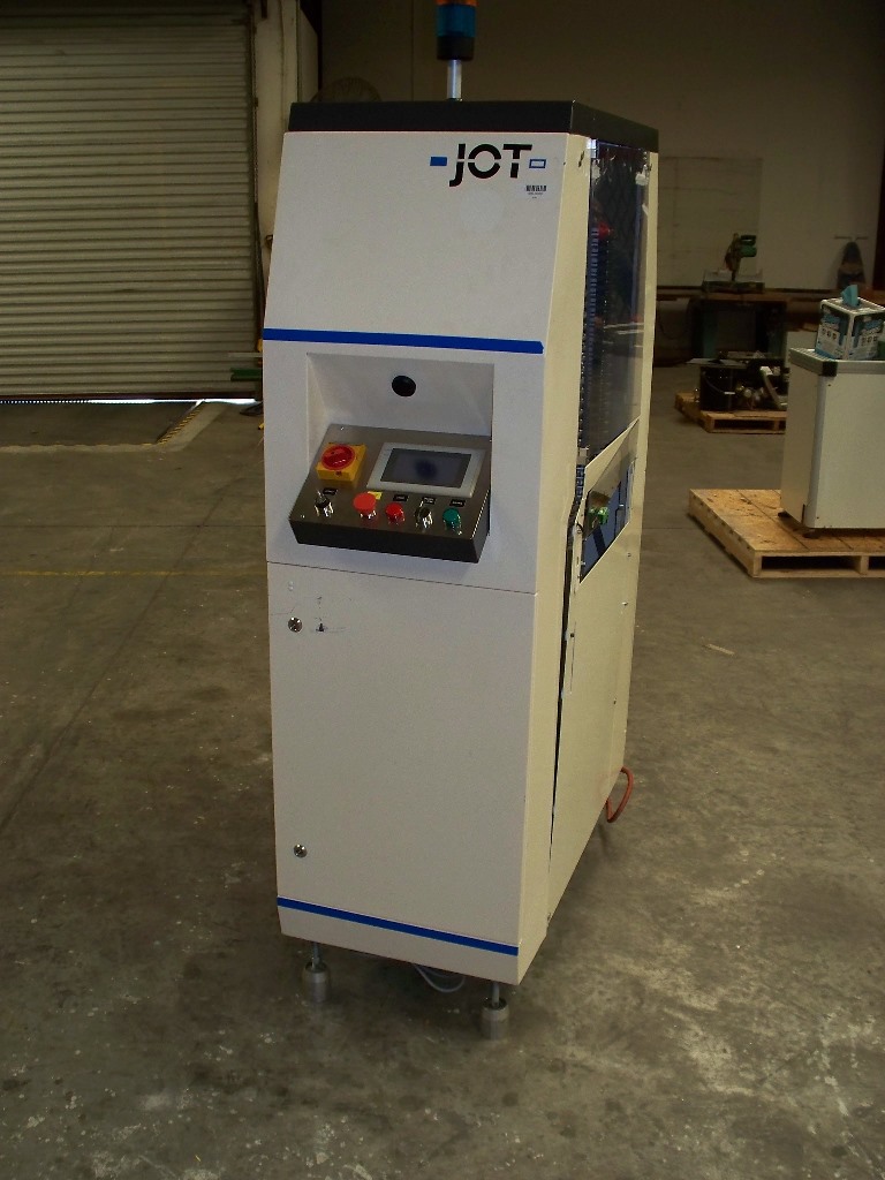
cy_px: 590
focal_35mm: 36
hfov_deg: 39.7
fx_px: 1227
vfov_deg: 51.4
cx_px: 442
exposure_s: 1/60
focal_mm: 7.54
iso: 200
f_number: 2.8
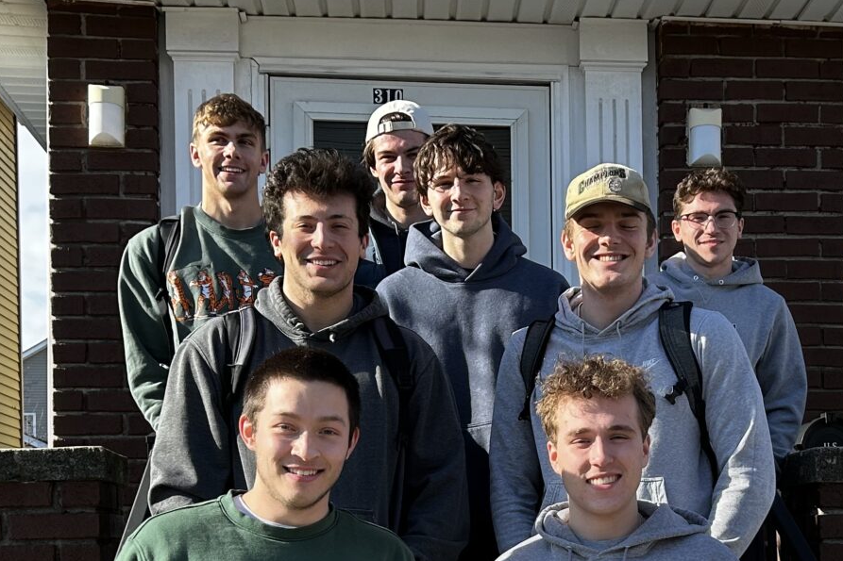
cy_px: 525
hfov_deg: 32.1
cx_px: 568
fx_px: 1451
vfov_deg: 21.3
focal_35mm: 62
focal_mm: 5.7
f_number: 1.5
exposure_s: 1/1934
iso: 50
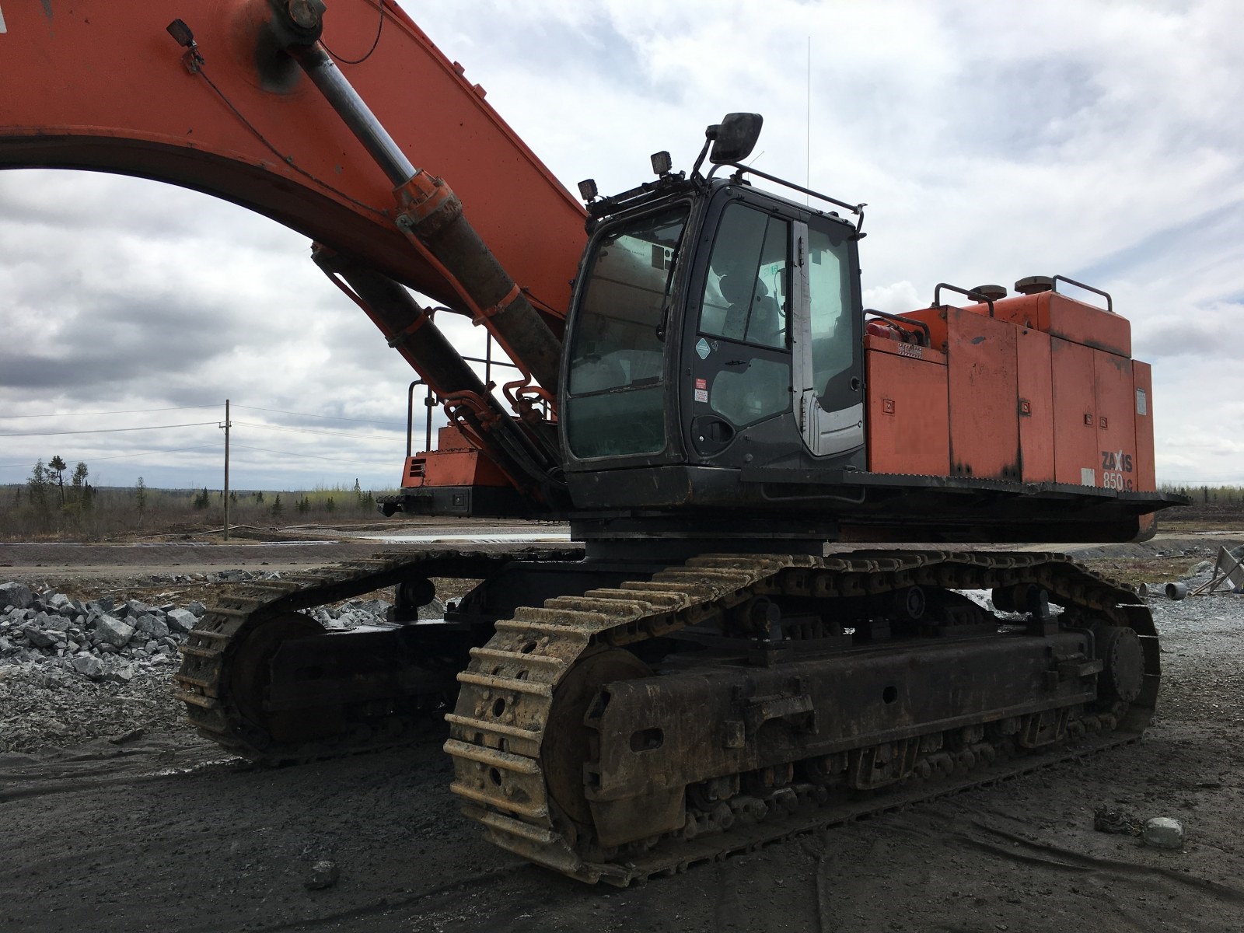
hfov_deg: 61.7
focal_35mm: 29
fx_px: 1042
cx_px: 622
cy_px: 466
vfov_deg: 48.2
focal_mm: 4.15
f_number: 2.2
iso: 25
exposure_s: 1/2564
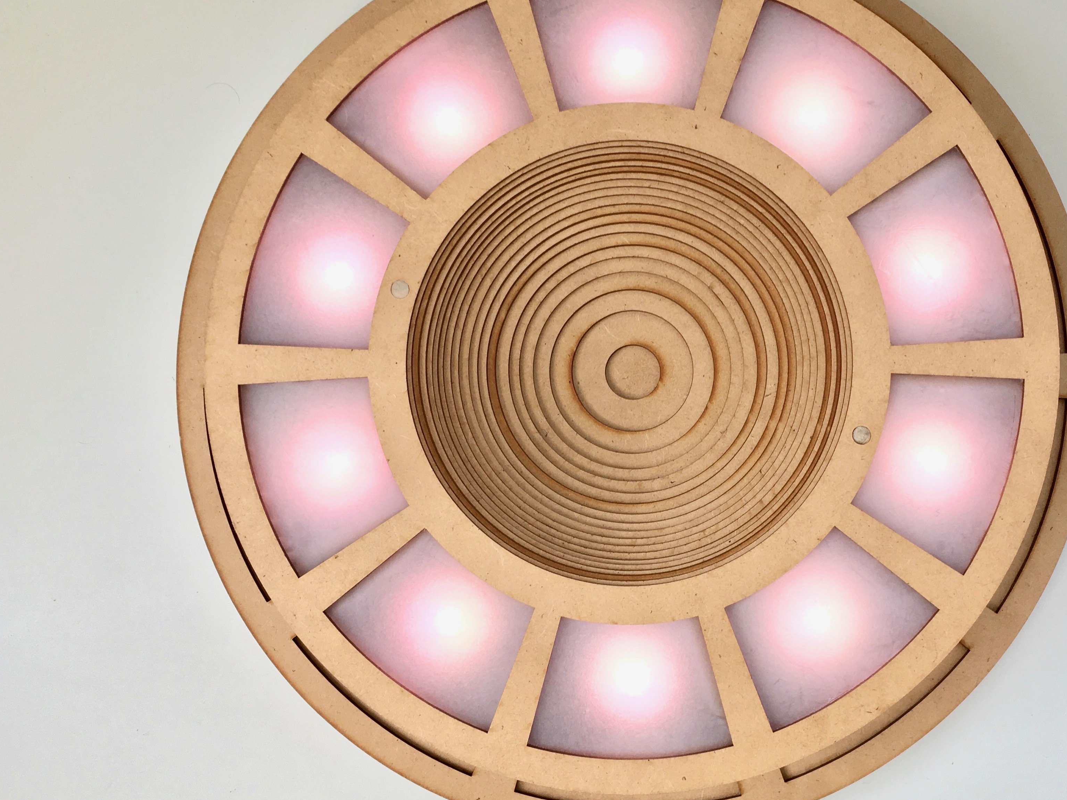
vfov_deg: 37.7
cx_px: 636
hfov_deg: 48.7
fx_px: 1171
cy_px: 408
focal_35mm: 38
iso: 32
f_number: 2.2
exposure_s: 1/60
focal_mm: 4.15
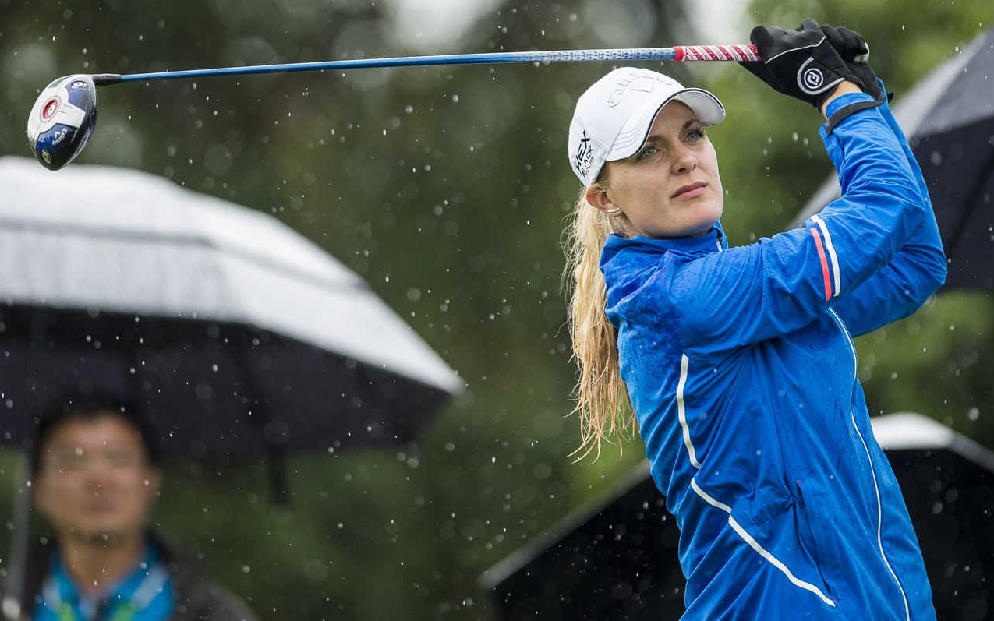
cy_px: 298
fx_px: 11080
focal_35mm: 409
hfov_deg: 5.1
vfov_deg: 3.2
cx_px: 497
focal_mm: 400
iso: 400
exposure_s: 1/1600
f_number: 2.8
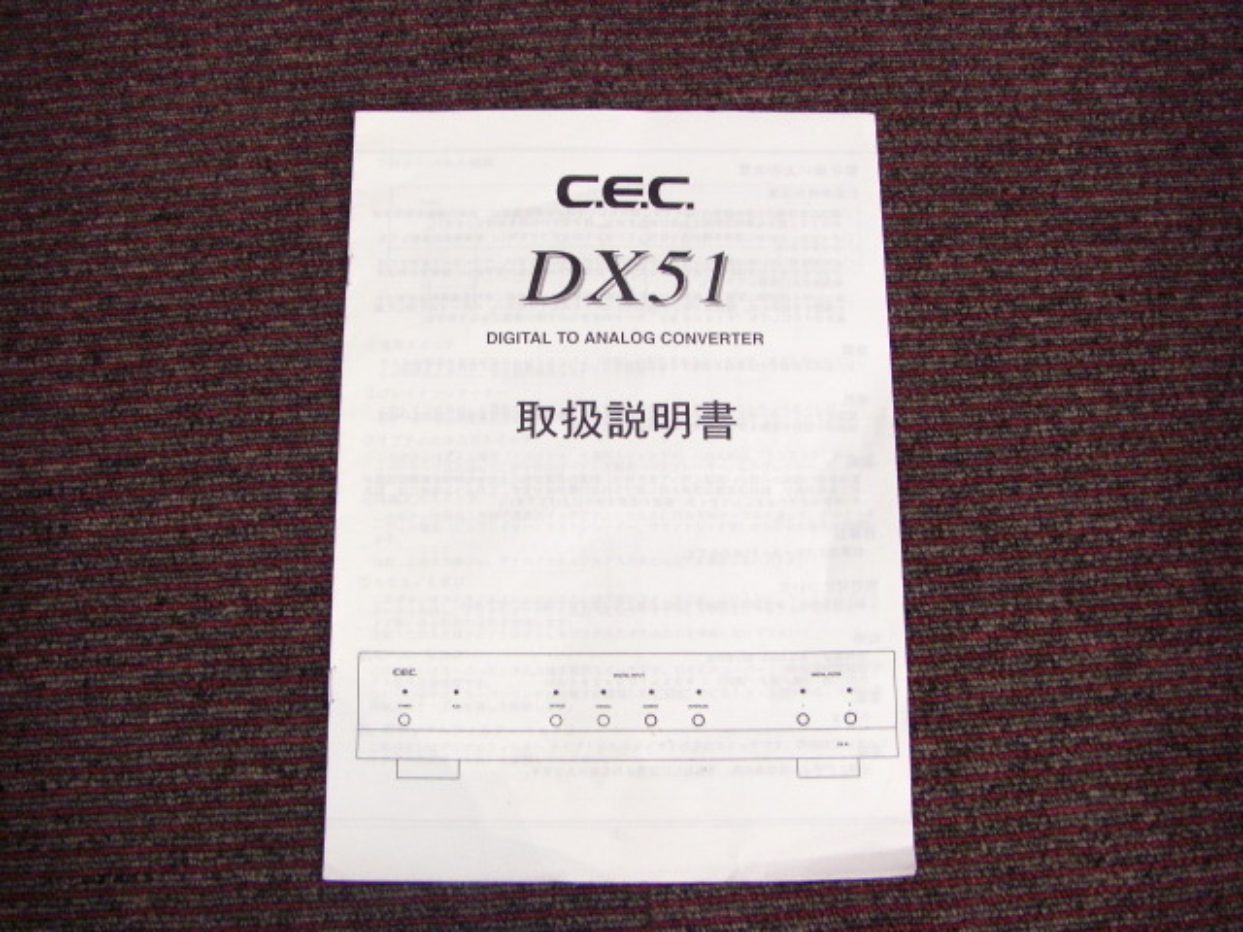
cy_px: 466
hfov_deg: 49.0
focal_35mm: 38
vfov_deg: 37.7
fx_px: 1365
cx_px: 622
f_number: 3.4
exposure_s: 1/80
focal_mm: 6.3
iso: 400
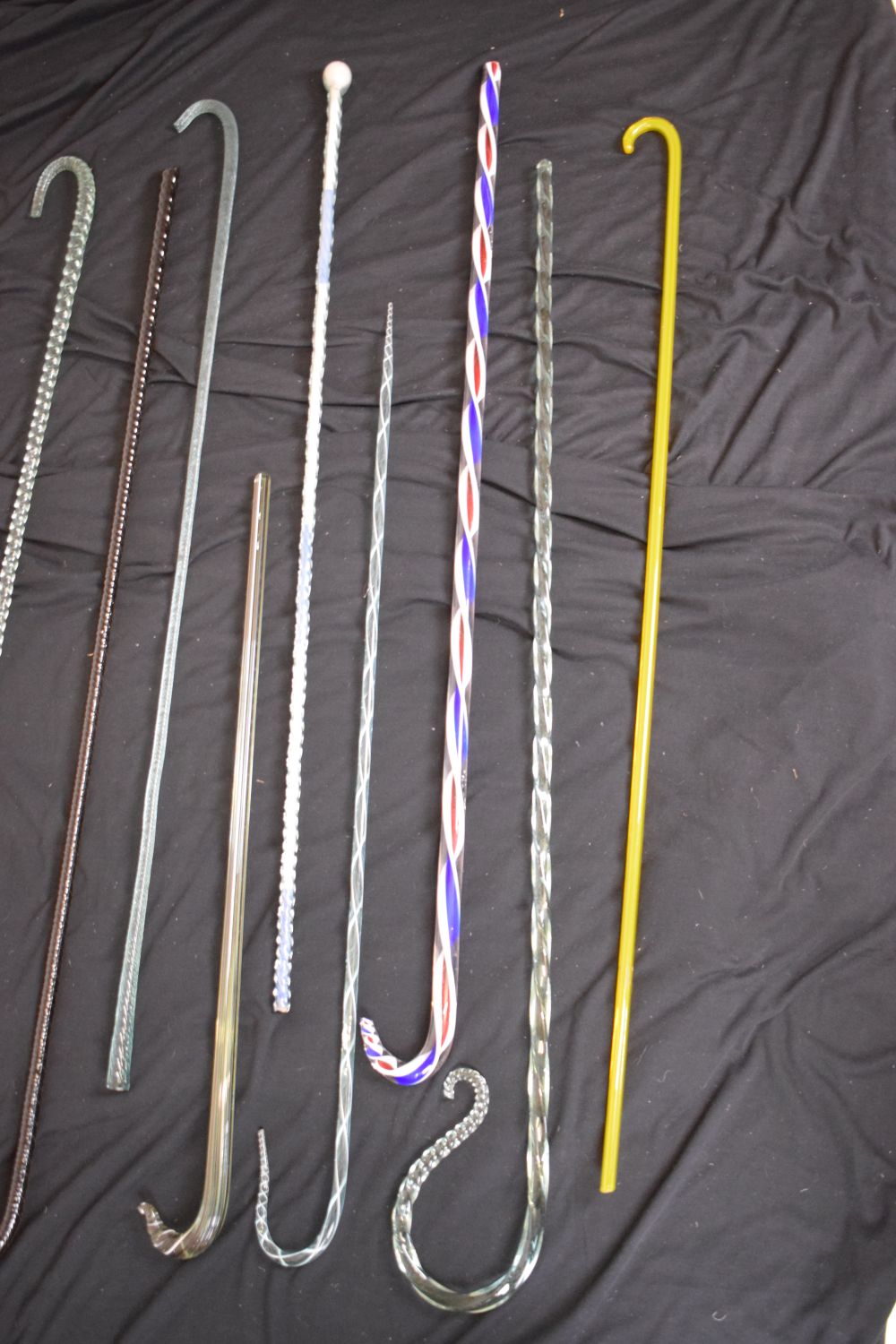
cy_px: 672
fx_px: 1400
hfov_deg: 35.5
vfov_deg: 51.3
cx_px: 448
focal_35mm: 38
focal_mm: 25
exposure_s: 1/40
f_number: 4
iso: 3200
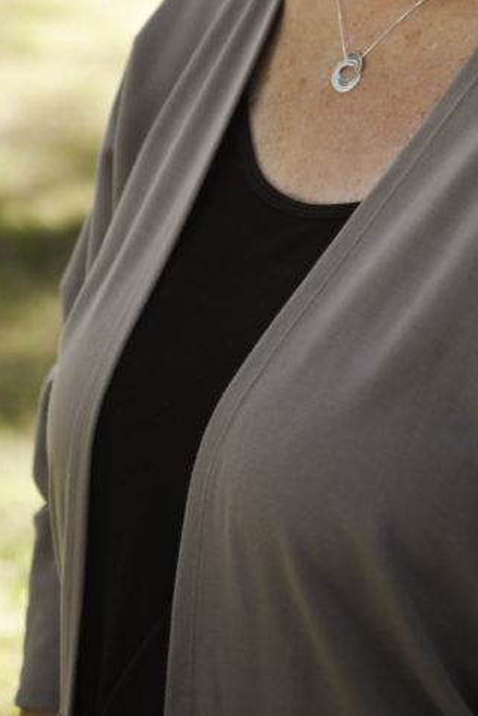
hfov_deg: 9.2
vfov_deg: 13.6
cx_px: 419
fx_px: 2965
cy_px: 21
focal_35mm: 149
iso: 64
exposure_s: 1/250
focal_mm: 70
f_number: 2.8
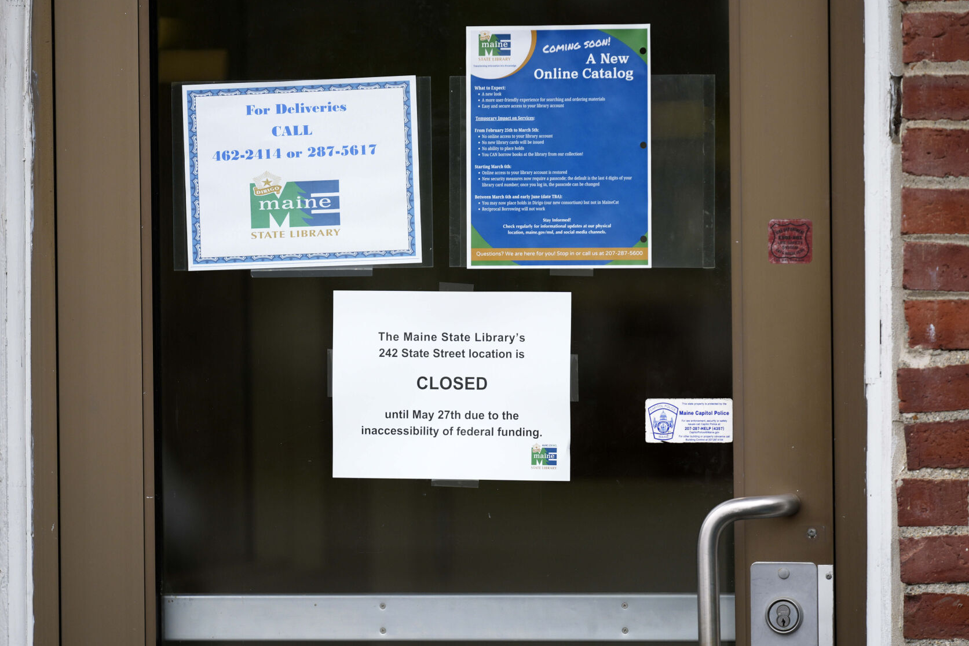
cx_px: 460
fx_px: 5275
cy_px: 315
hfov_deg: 10.5
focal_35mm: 196
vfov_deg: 7.0
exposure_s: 1/1000
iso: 200
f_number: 2.8
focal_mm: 186
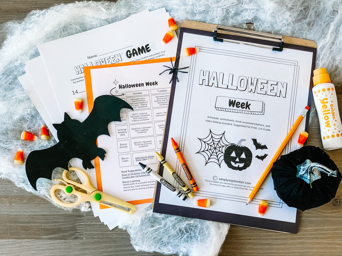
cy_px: 128
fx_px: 514
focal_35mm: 52
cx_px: 171
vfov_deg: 28.0
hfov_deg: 36.8
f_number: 2.4
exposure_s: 1/60
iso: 64
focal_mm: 6
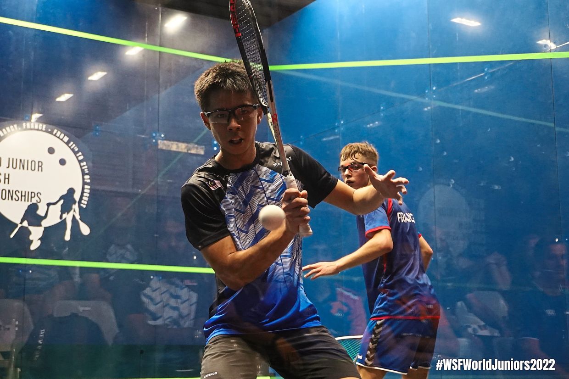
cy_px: 190
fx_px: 901
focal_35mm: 57
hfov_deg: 35.1
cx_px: 284
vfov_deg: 23.8
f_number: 5.6
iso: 3200
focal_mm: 38
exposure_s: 1/320
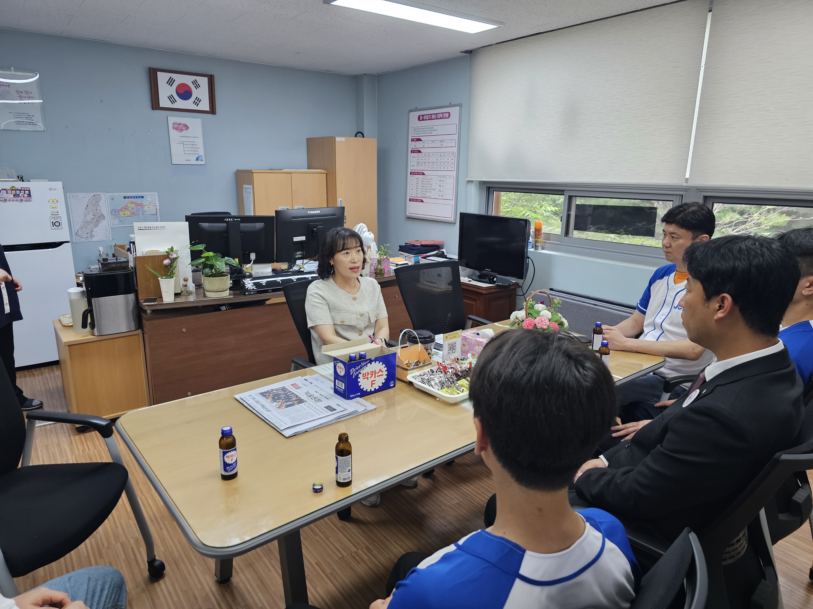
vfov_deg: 58.9
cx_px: 406
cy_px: 304
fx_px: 540
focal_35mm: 23
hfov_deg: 73.9
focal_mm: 6.3
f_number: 1.7
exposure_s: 1/120
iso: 160
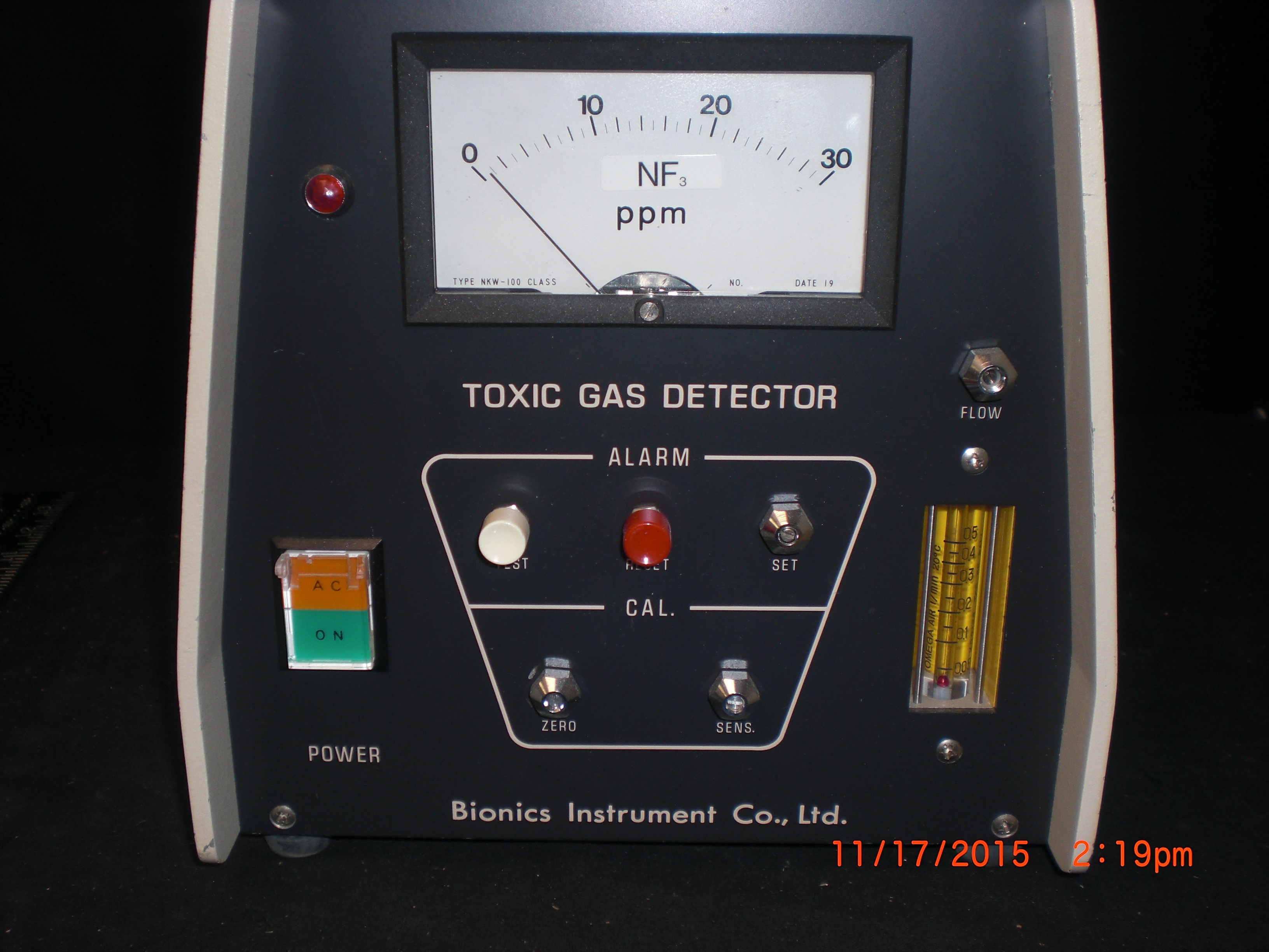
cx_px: 634
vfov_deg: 37.7
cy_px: 476
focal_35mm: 38
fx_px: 1393
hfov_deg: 49.0
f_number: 3.1
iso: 64
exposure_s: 1/60
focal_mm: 6.3
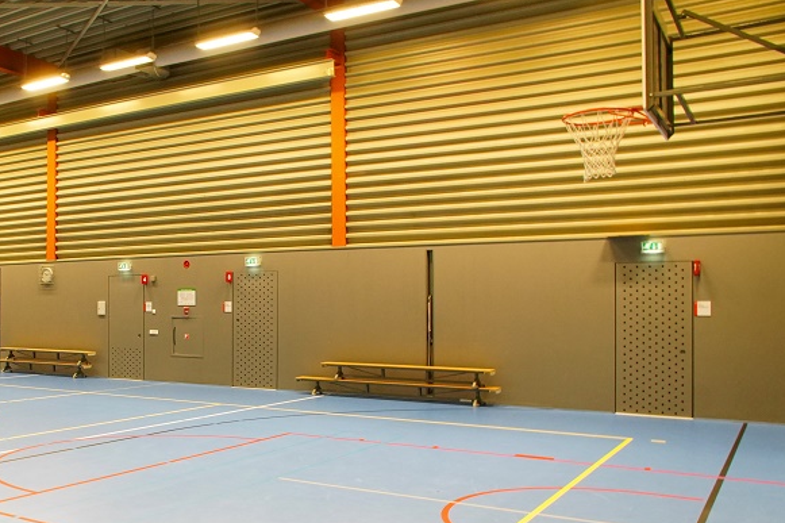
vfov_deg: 38.2
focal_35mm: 34
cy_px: 367
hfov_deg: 53.3
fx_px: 741
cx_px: 195
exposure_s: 1/25
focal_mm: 14
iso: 2000
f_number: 6.3
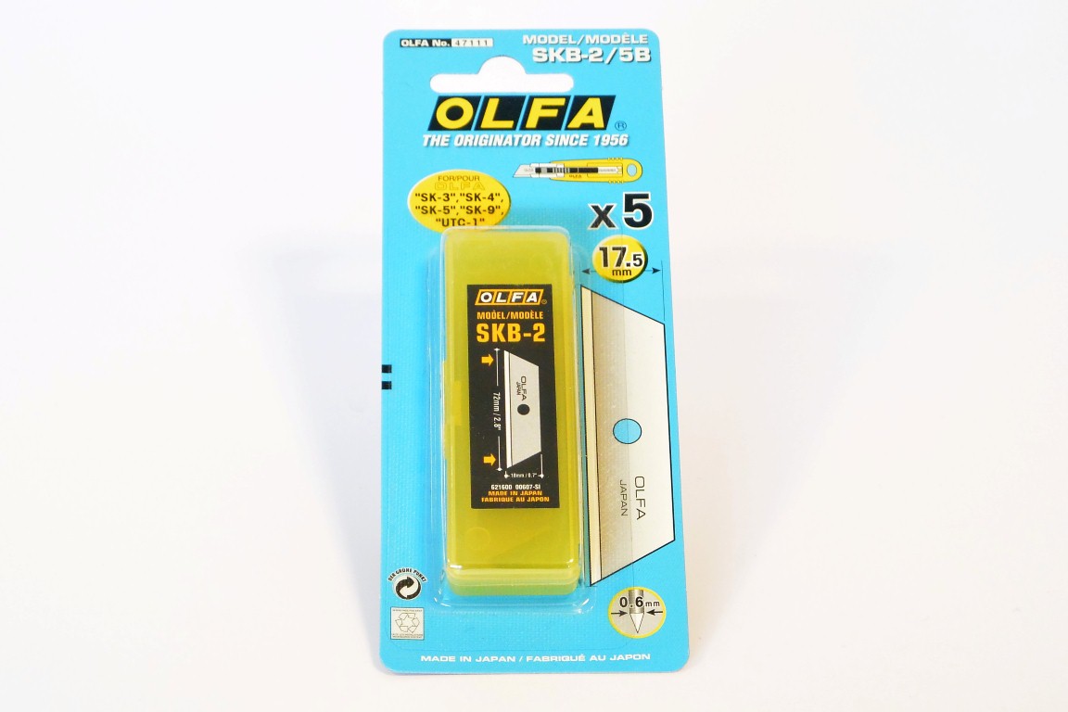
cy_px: 356
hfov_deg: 25.1
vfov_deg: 16.9
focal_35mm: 81
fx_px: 2403
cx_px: 534
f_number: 5.6
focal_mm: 30
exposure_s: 1/30
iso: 1000
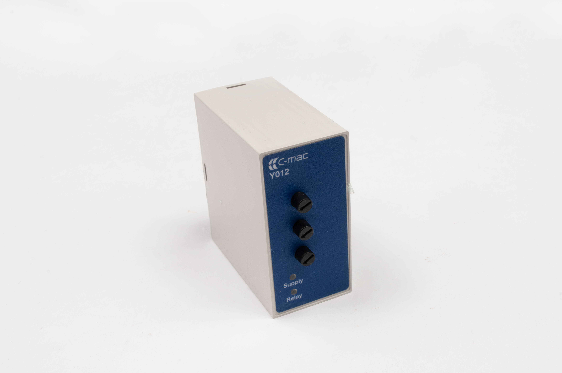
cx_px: 281
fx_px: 748
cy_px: 186
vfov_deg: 28.0
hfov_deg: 41.2
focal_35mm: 48
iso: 200
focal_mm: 32
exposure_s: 1/80
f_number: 18
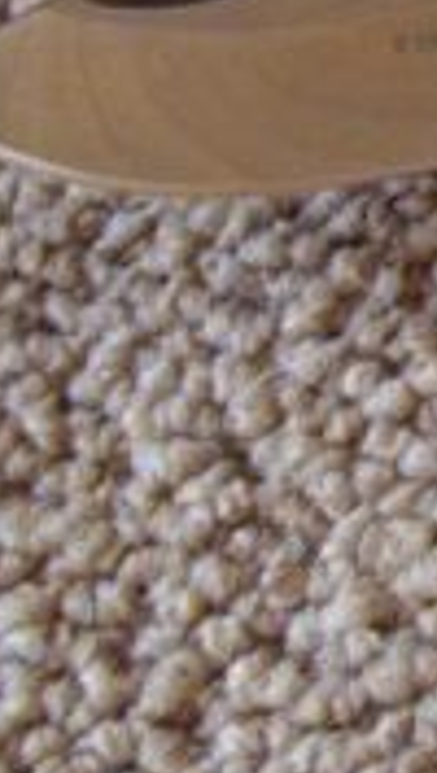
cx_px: 1307
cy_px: 175
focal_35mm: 187
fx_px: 3839
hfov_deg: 6.0
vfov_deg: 11.5
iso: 400
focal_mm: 7.9
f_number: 2.8
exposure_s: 1/25
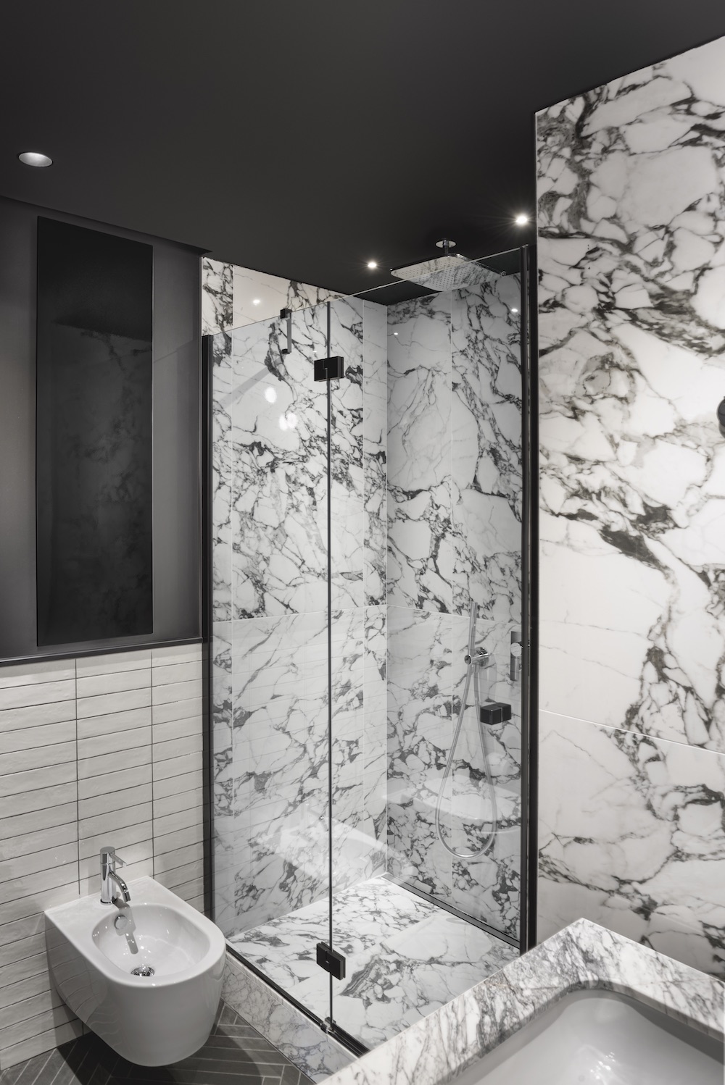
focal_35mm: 40
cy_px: 542
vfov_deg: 48.4
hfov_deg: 33.4
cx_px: 362
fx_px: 1207
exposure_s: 4
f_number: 8
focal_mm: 40
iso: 100
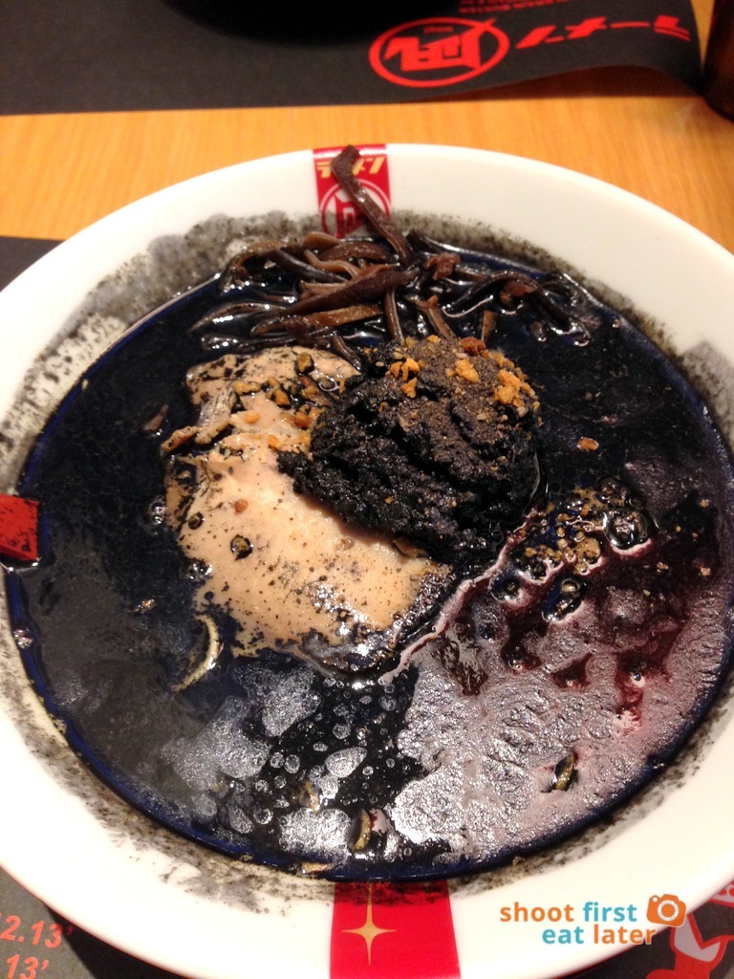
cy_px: 490
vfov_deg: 55.4
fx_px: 933
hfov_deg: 42.9
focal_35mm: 33
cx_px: 367
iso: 125
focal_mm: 4.12
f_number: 2.4
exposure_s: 1/20
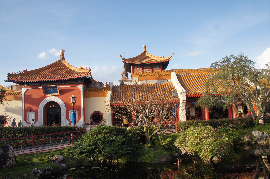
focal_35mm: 27
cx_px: 135
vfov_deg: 47.8
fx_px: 202
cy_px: 90
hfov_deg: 67.5
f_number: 7.1
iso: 100
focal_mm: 18
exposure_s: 1/125
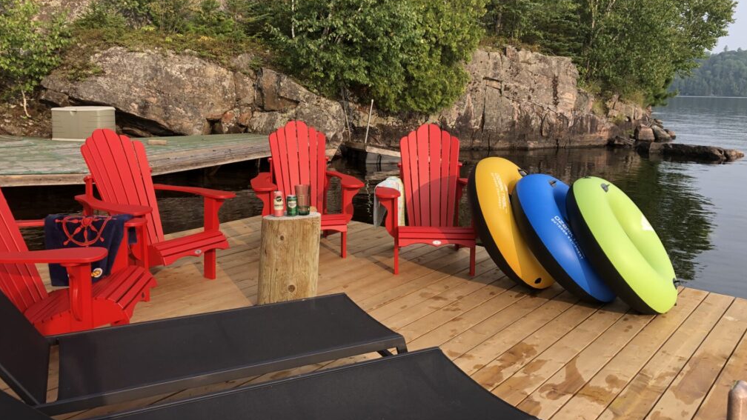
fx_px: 614
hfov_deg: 62.6
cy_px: 167
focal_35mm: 31
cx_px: 379
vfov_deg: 37.6
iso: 20
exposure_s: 1/615
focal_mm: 3.99
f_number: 1.8
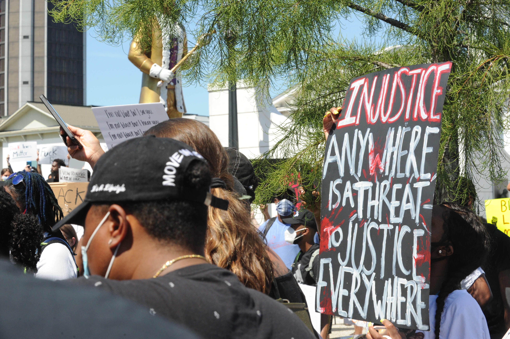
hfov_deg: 25.4
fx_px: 1133
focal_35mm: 80
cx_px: 255
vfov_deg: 17.0
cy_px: 170
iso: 2000
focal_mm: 80
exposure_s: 1/1000
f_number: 16
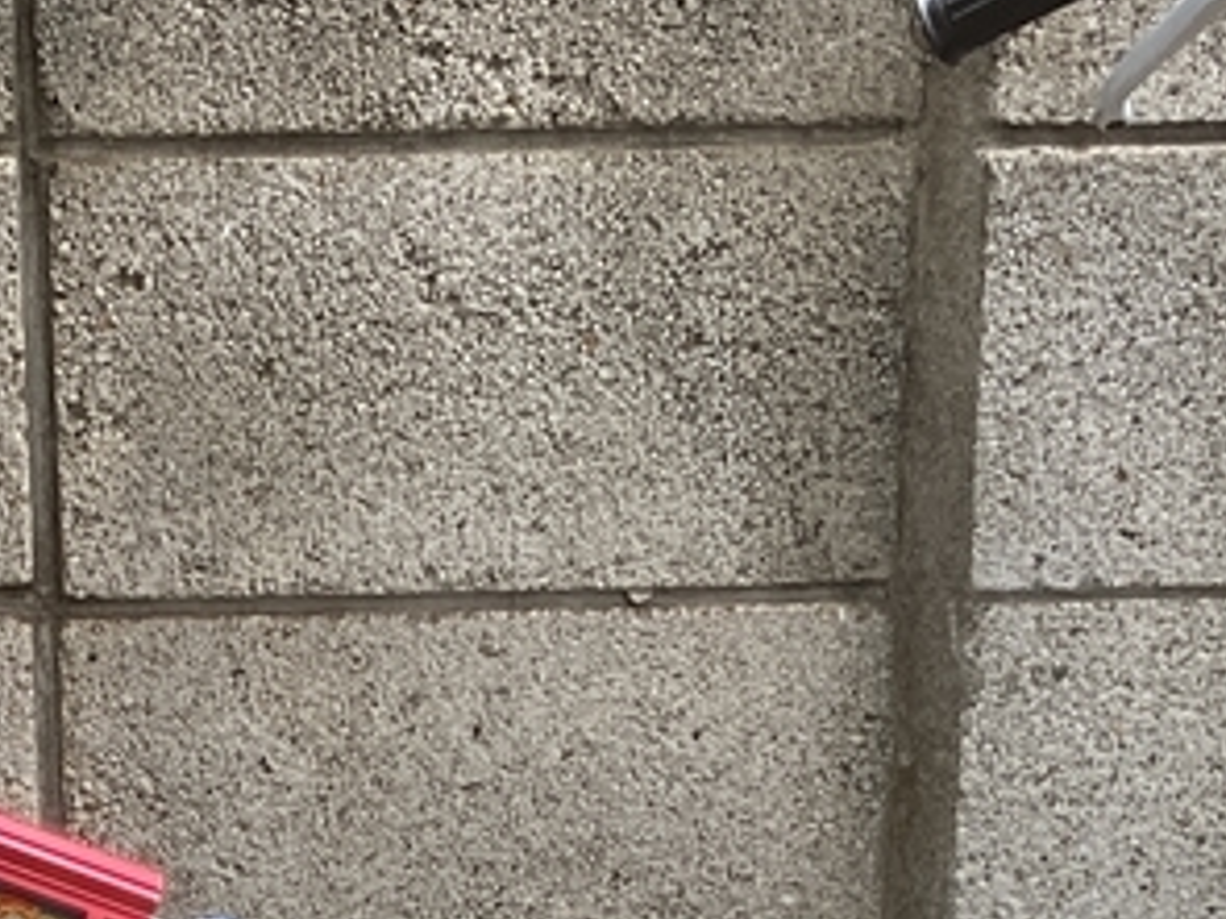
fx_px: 4036
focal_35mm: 114
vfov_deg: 12.4
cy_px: 1306
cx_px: 324
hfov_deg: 17.2
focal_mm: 3.99
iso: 80
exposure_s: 1/98
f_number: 1.8
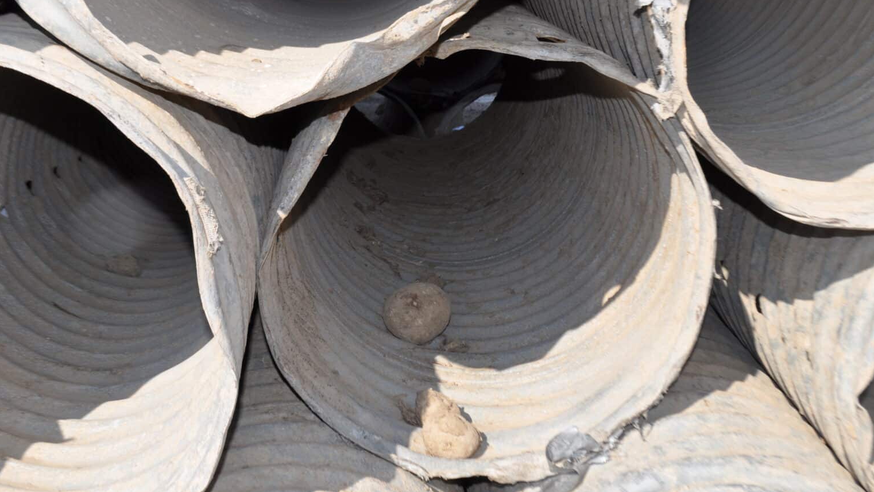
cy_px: 232
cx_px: 439
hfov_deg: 36.6
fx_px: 1321
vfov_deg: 21.1
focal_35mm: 57
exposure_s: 1/200
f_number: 11
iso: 200
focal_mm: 36
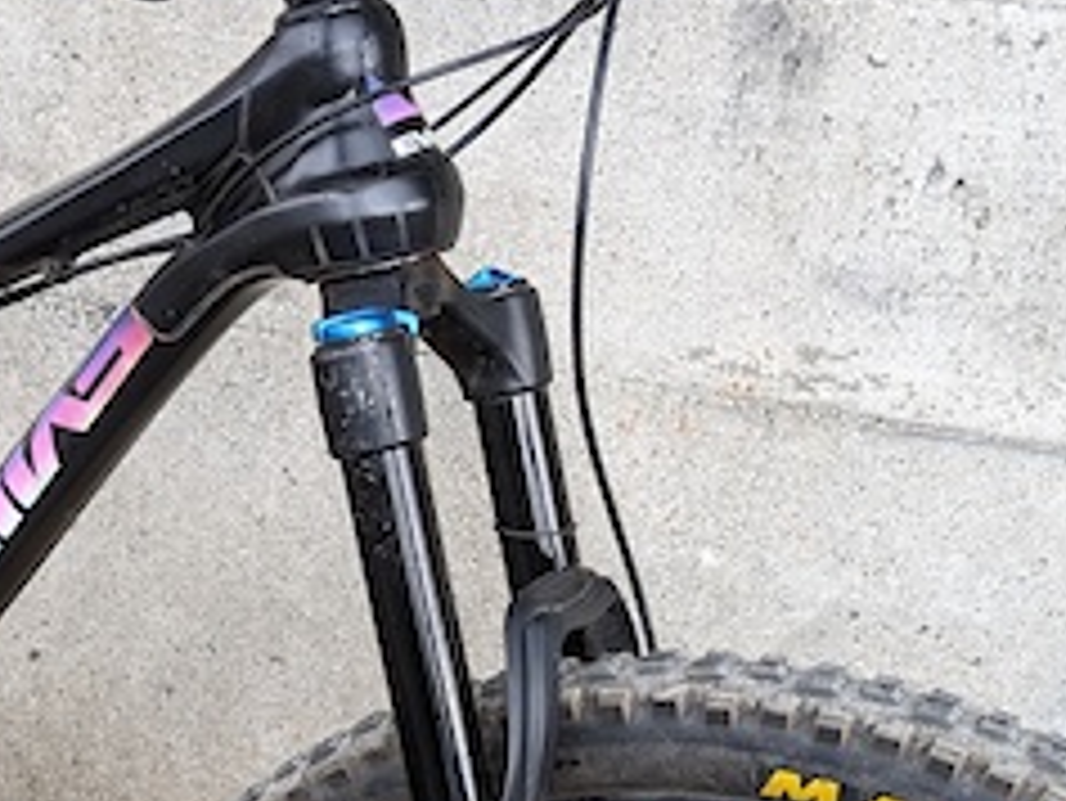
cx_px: 148
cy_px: 855
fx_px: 2496
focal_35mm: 81
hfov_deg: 23.6
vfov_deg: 17.7
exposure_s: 1/43.3
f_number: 1.85
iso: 45
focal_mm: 6.81
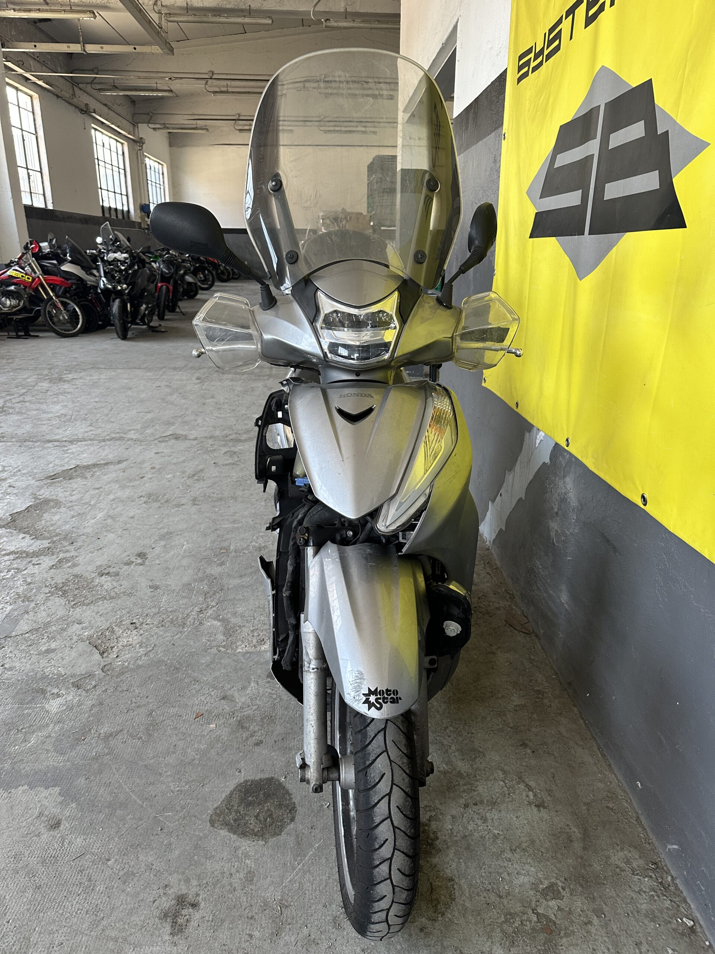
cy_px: 477
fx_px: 661
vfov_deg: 71.6
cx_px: 358
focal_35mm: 24
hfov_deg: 56.8
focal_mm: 6.86
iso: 200
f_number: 1.78
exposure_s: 1/121
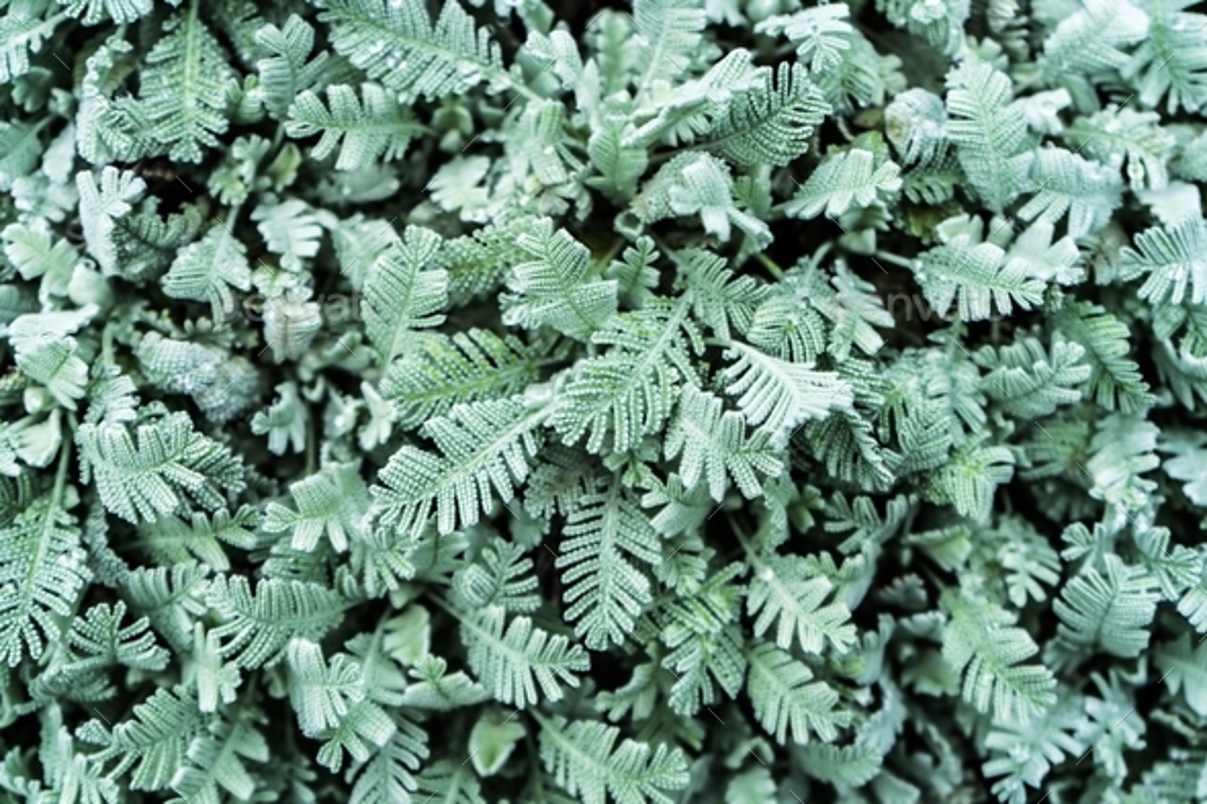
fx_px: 1575
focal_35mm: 47
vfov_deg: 28.6
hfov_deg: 41.9
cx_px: 604
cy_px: 402
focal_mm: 47
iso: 100
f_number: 4.5
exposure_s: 1/500
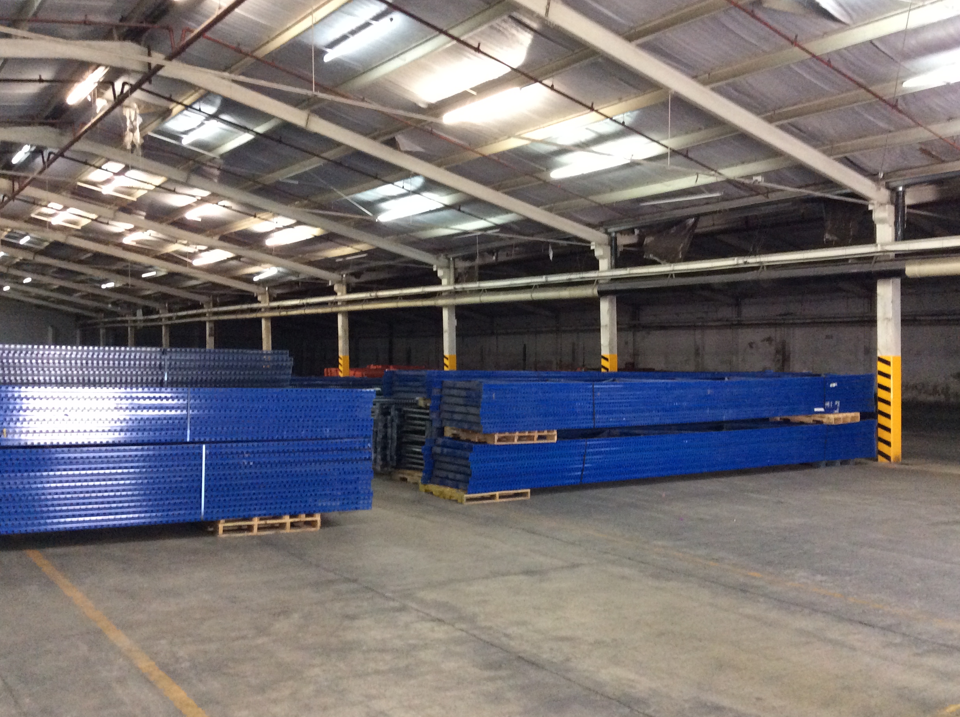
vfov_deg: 40.6
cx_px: 506
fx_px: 969
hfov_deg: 52.7
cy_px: 373
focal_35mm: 35
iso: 320
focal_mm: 3.3
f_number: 2.4
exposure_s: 1/15
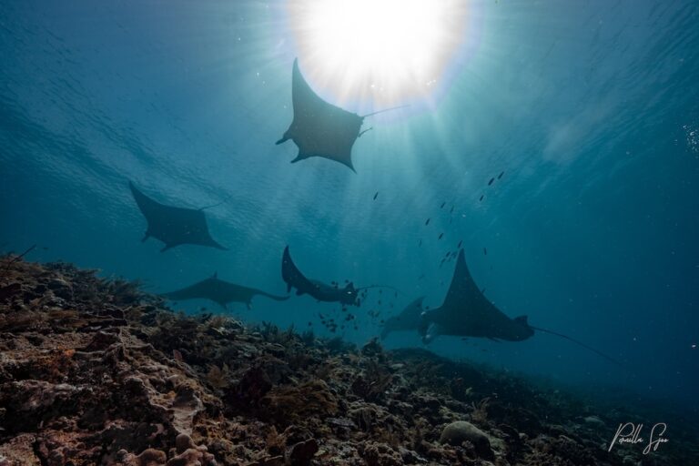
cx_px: 350
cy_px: 233
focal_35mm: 16
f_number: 8
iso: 200
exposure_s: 1/250
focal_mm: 10.5
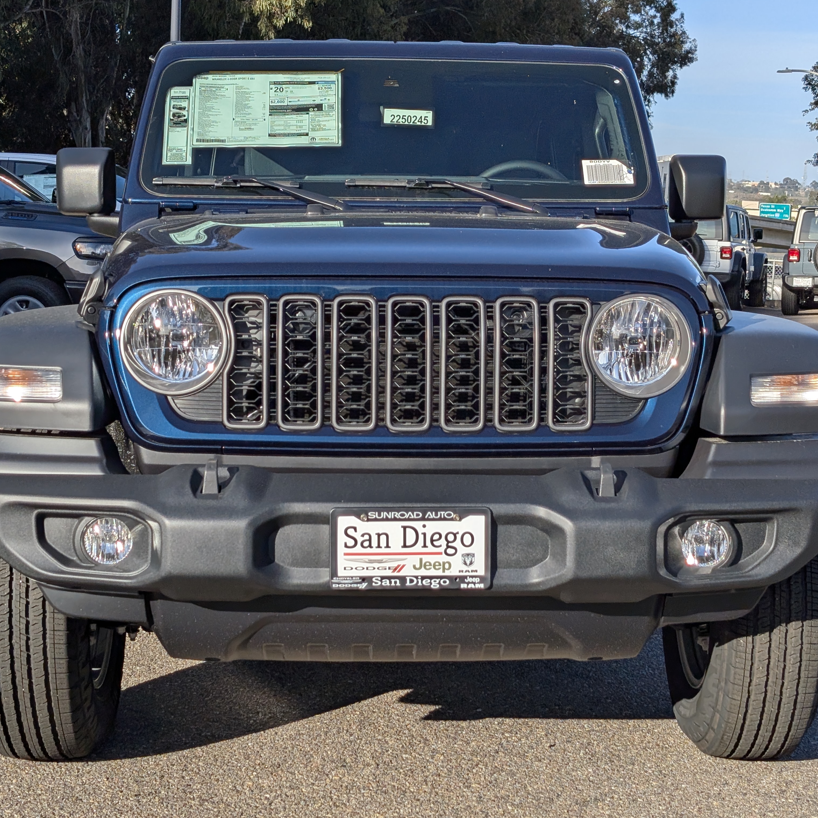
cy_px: 409
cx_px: 398
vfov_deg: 29.6
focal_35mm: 58
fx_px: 1551
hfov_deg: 29.6
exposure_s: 1/1244
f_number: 1.68
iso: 22
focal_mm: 6.9
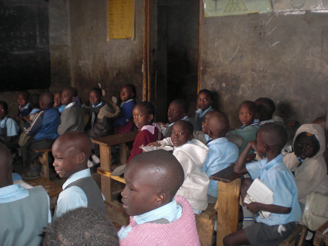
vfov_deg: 37.7
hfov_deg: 49.0
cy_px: 123
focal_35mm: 38
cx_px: 164
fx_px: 360
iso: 200
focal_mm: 6.3
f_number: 3.1
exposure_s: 1/60
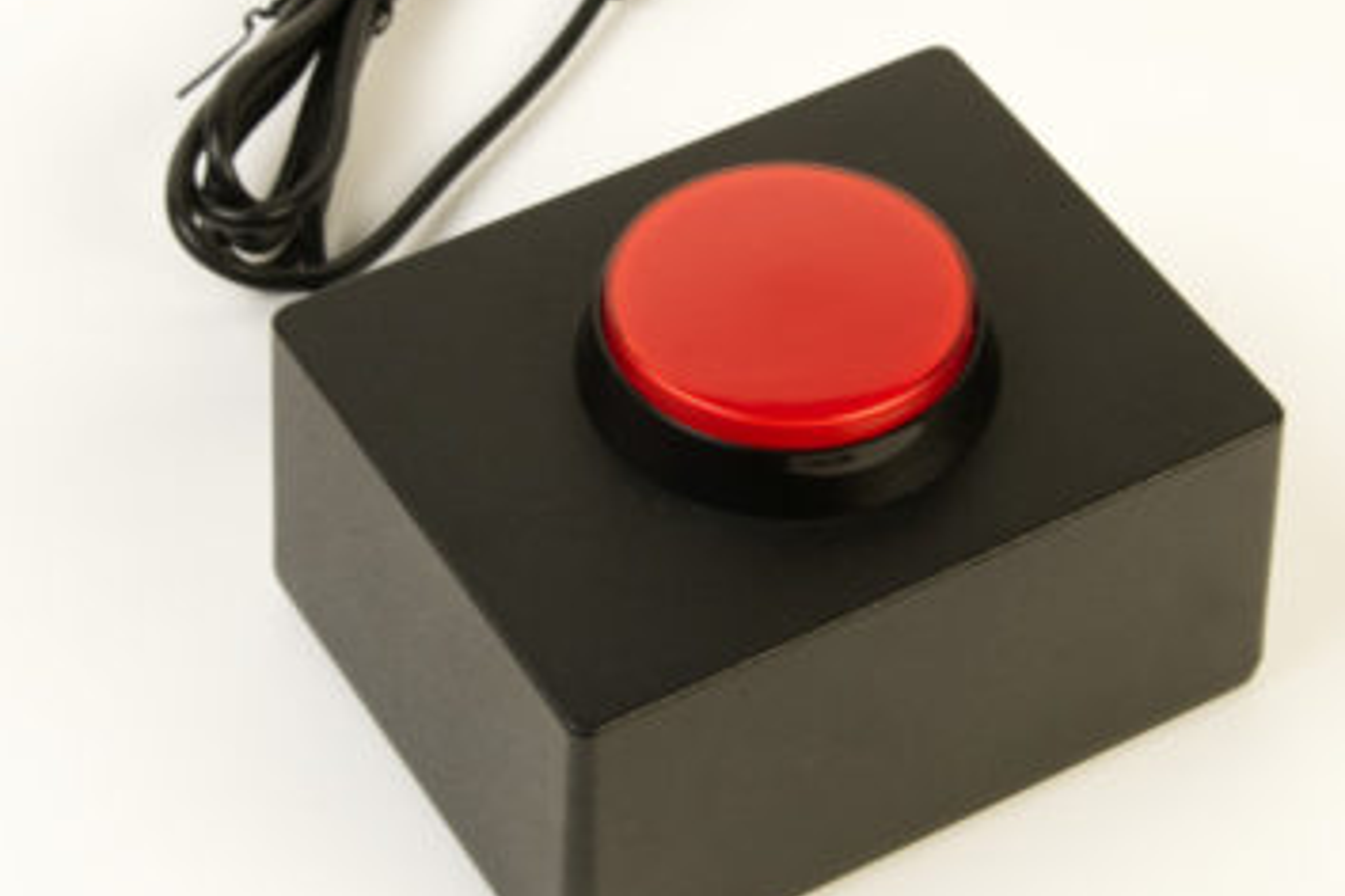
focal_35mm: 95
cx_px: 722
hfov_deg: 21.5
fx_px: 3545
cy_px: 353
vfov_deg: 14.4
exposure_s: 1/13
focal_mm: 35
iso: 200
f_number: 8
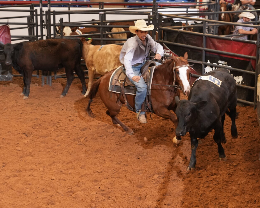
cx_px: 164
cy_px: 87
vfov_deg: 17.7
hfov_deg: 21.9
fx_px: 670
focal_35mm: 87
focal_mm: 56
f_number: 5
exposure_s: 1/200
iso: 3200
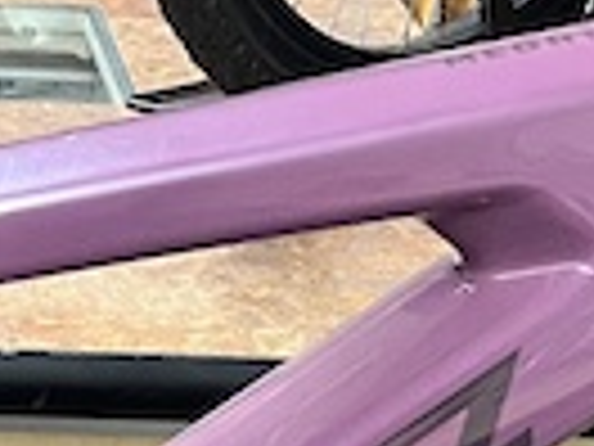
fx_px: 2694
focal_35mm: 157
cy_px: 901
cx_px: -603
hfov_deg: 11.3
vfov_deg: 8.9
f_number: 1.6
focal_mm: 5.1
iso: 320
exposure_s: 1/60
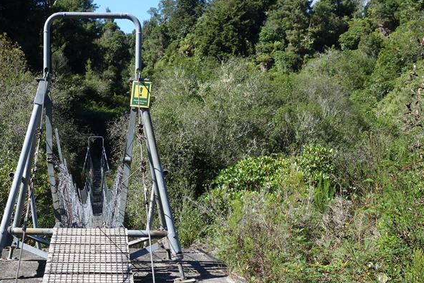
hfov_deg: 36.0
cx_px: 104
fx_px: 636
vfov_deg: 24.8
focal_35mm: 54
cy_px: 203
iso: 125
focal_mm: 10.4
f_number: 5.6
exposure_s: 1/250
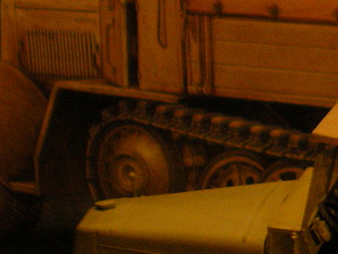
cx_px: 540
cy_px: 218
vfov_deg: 10.3
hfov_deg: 12.9
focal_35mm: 143
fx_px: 1396
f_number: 3.1
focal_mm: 6.3
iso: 200
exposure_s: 1/55.5
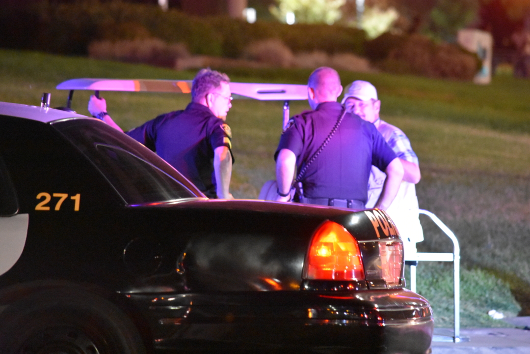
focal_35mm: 315
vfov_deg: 4.4
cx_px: 265
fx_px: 4637
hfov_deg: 6.5
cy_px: 177
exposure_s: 1/15
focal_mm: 210
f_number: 5.3
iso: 12800
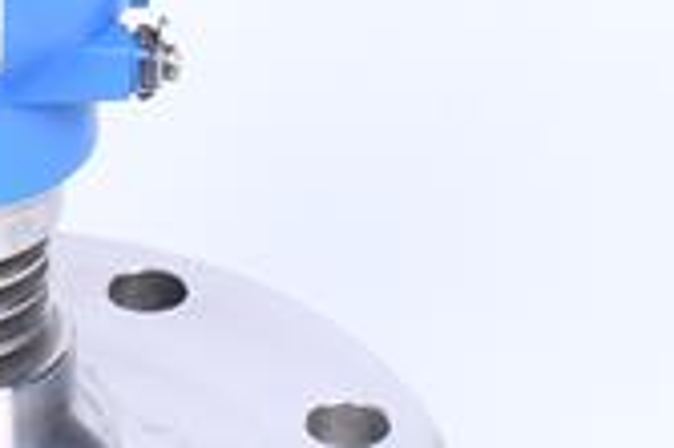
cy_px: 157
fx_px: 2824
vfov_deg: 9.1
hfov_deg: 13.3
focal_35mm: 151
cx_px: -69
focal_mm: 28
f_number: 16
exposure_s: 1/200
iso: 200
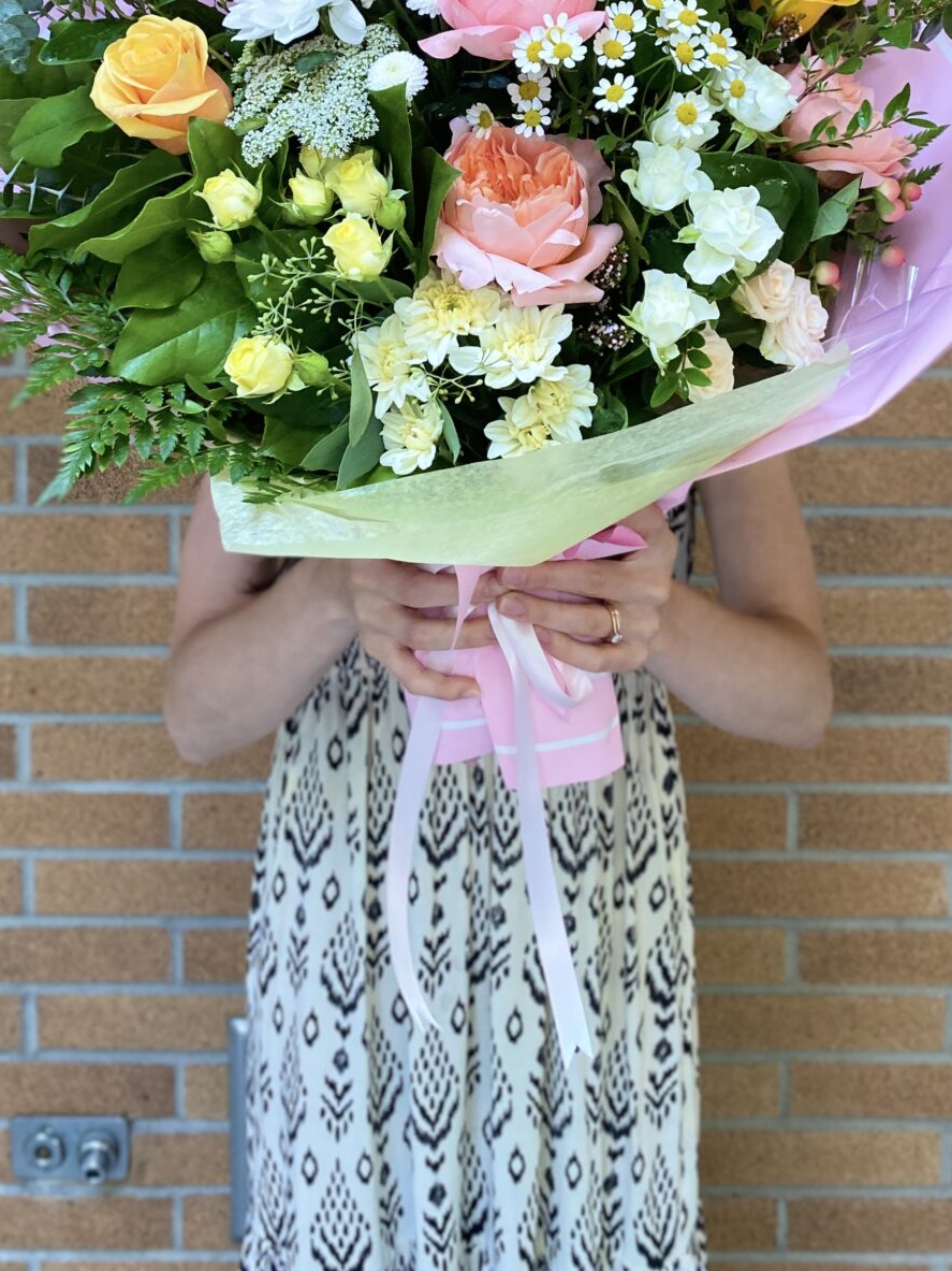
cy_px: 200
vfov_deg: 39.9
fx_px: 1650
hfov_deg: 32.2
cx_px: 465
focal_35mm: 45
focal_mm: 4.25
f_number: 1.8
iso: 100
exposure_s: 1/121
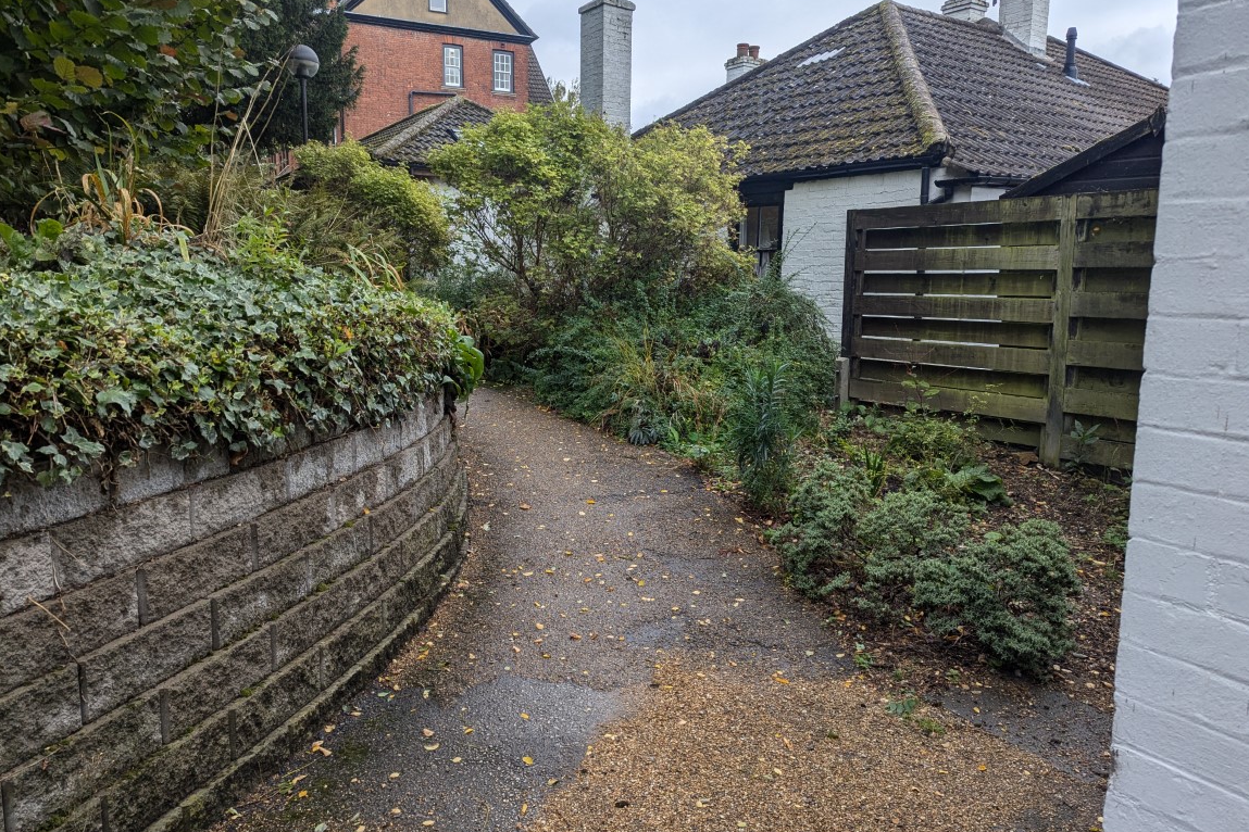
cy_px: 394
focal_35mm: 26
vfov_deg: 49.5
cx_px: 608
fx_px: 902
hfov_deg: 69.4
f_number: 1.85
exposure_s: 1/297
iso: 31
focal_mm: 6.81
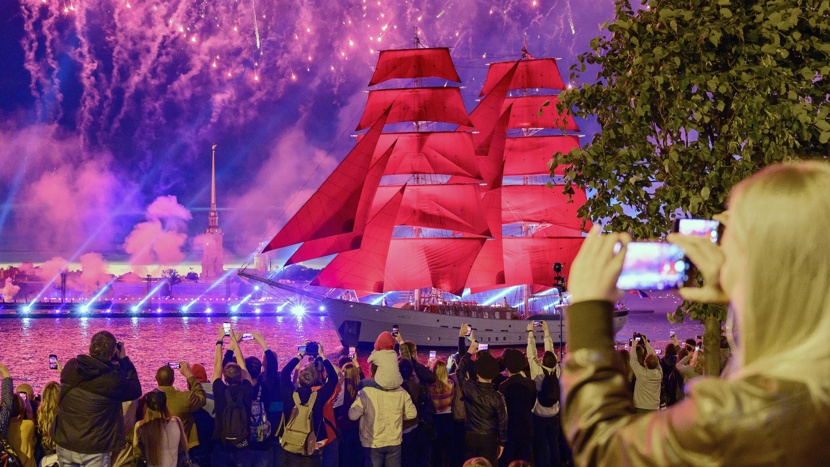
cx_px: 418
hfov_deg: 43.7
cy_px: 235
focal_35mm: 47
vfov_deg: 25.4
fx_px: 1034
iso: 8000
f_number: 4
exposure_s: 1/125
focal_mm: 42
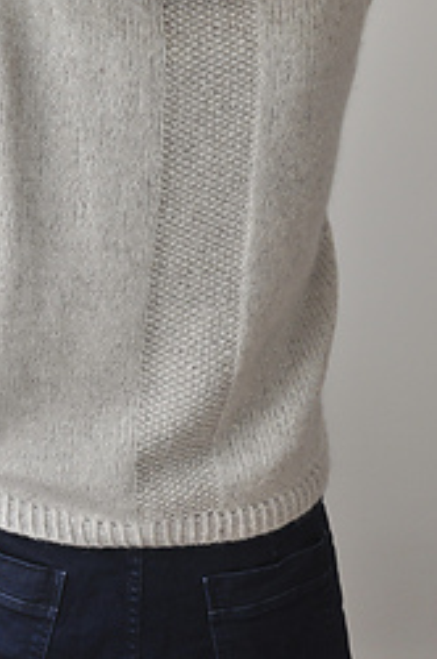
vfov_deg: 19.3
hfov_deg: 12.9
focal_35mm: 105
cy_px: 137
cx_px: 87
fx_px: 1917
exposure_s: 1/100
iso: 320
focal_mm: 35
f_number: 6.3
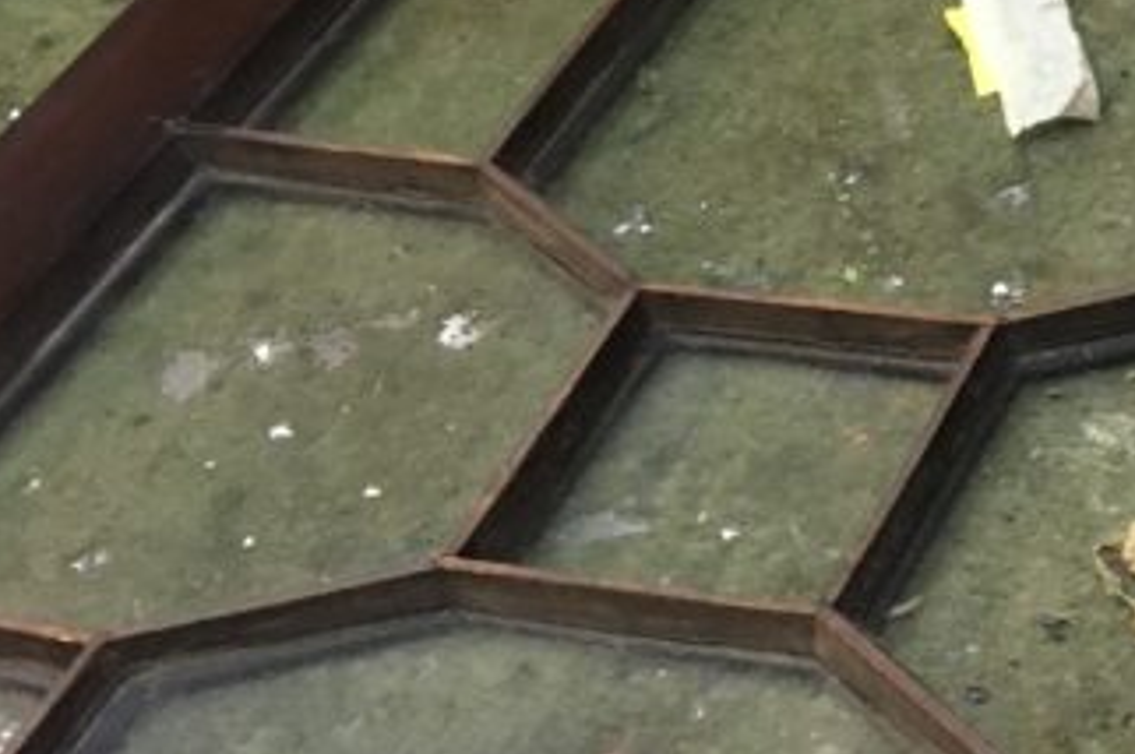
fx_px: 3024
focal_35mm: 96
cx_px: 1318
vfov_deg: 14.2
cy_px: 370
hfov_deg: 20.1
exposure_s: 1/30
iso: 125
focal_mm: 4.15
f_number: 2.2
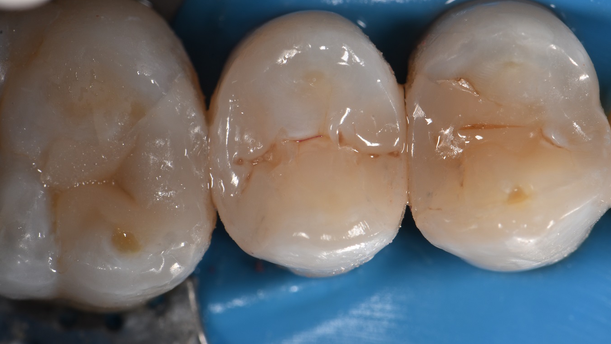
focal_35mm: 165
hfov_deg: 13.0
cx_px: 305
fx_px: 2673
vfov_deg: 7.4
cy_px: 147
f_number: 32
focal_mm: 105
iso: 200
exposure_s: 1/200
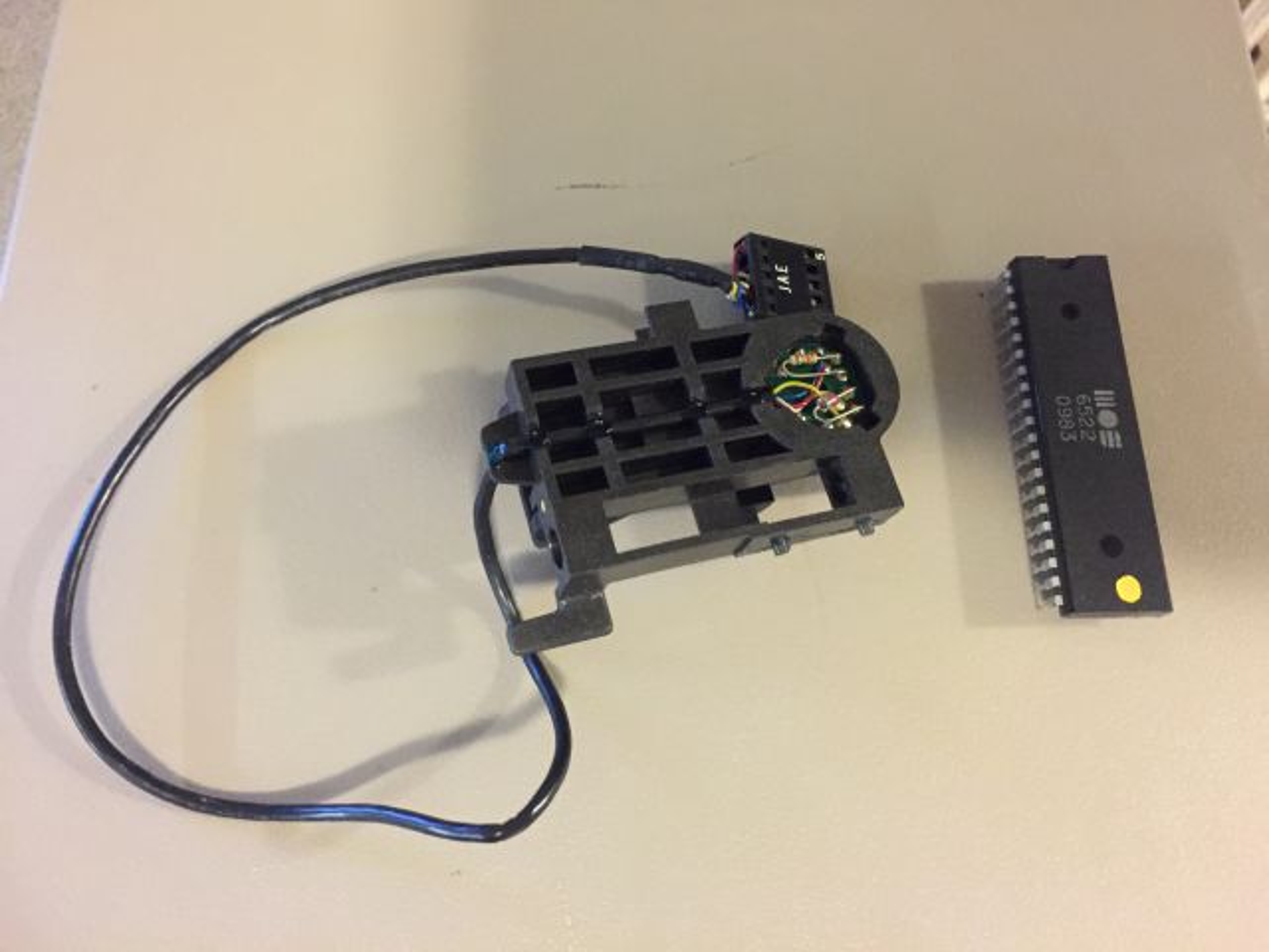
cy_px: 476
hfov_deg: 61.7
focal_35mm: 29
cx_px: 634
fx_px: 1063
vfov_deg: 48.2
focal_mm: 4.15
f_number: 2.2
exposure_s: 1/15
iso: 400
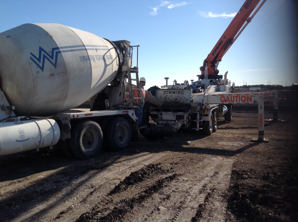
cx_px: 149
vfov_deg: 40.6
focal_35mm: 35
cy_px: 111
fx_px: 301
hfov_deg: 52.7
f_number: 2.4
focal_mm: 4.28
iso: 50
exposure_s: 1/2016
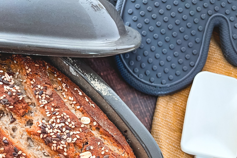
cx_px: 116
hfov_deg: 51.9
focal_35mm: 37
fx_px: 244
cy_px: 147
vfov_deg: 33.7
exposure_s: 1/60
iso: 200
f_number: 1.6
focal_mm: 5.1
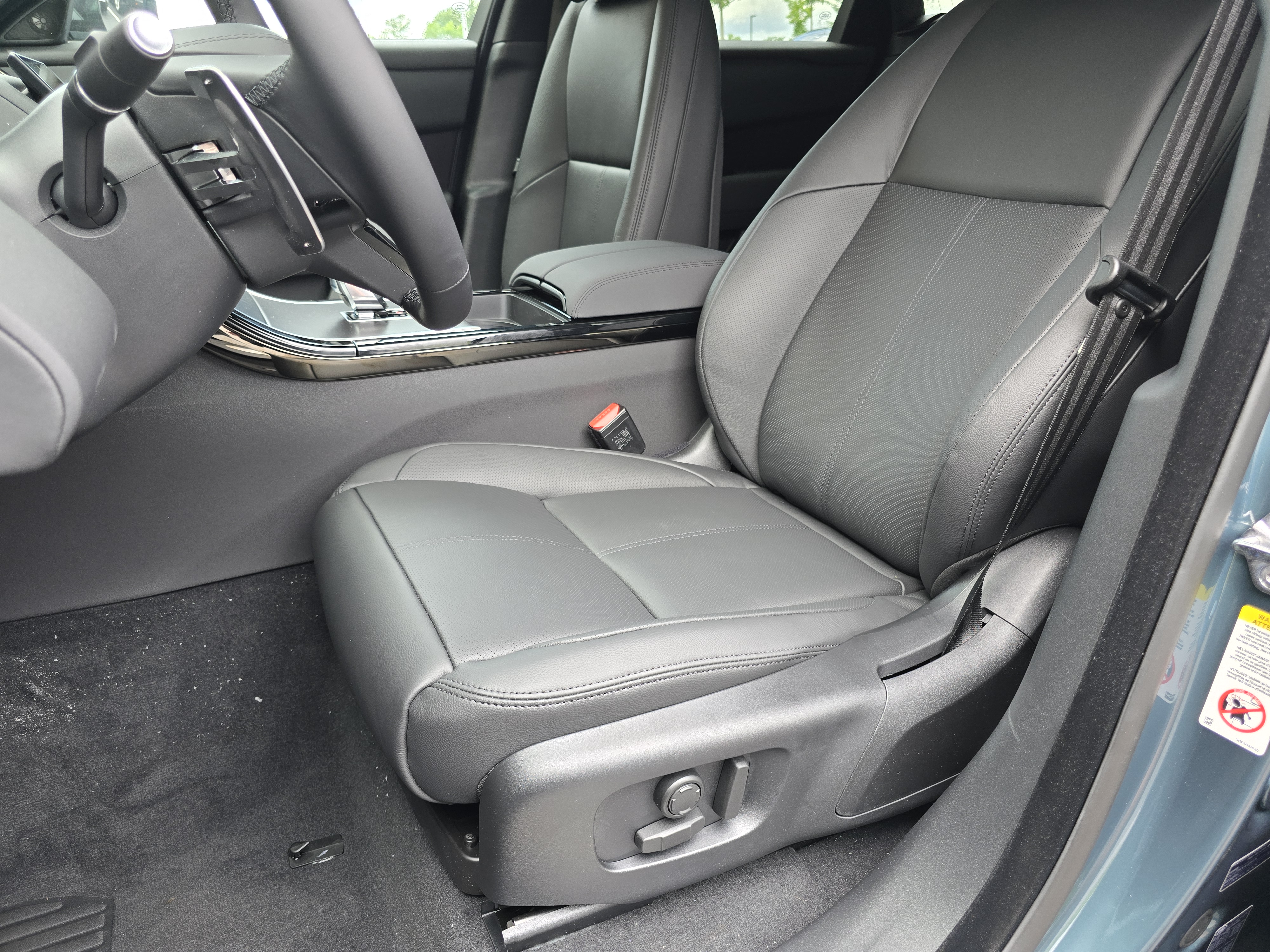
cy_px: 476
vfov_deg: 58.9
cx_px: 635
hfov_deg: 73.9
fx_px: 844
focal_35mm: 23
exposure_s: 1/180
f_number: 1.7
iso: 64
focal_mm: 6.3
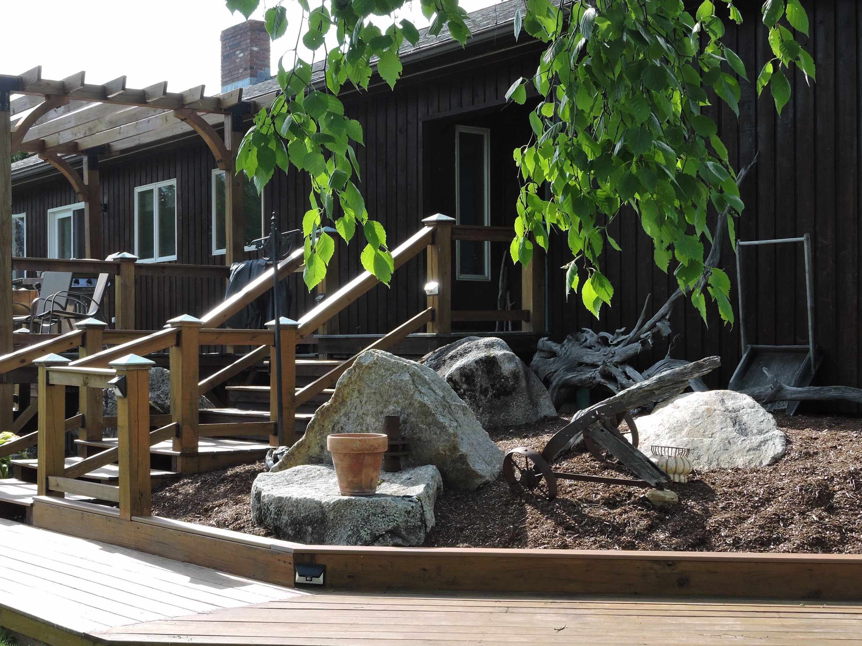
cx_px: 368
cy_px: 358
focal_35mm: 56
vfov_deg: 26.1
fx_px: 1394
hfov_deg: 34.3
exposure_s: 1/250
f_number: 4
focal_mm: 8.1
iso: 100
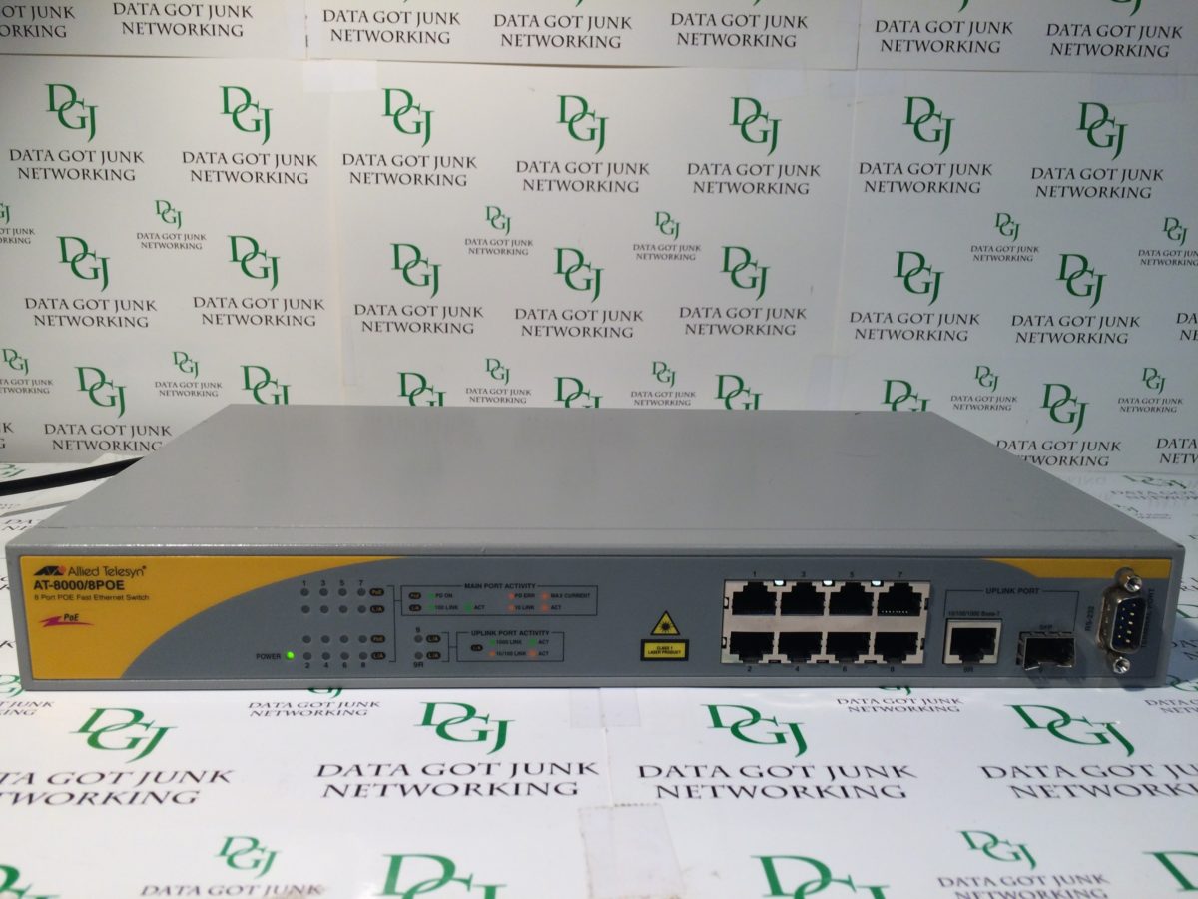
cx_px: 599
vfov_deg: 48.2
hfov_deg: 61.7
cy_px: 450
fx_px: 1004
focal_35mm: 29
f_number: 2.2
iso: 50
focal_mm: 4.15
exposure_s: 1/120
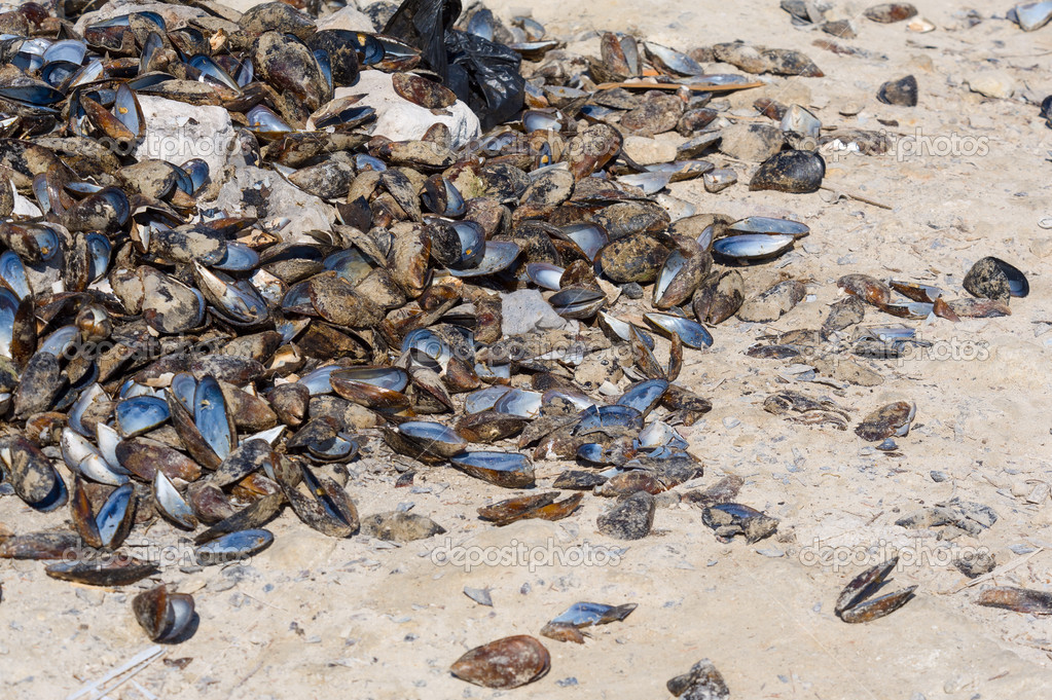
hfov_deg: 16.8
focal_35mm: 122
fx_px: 3563
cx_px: 526
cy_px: 350
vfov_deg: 11.2
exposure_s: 1/160
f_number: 11
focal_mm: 122
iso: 200
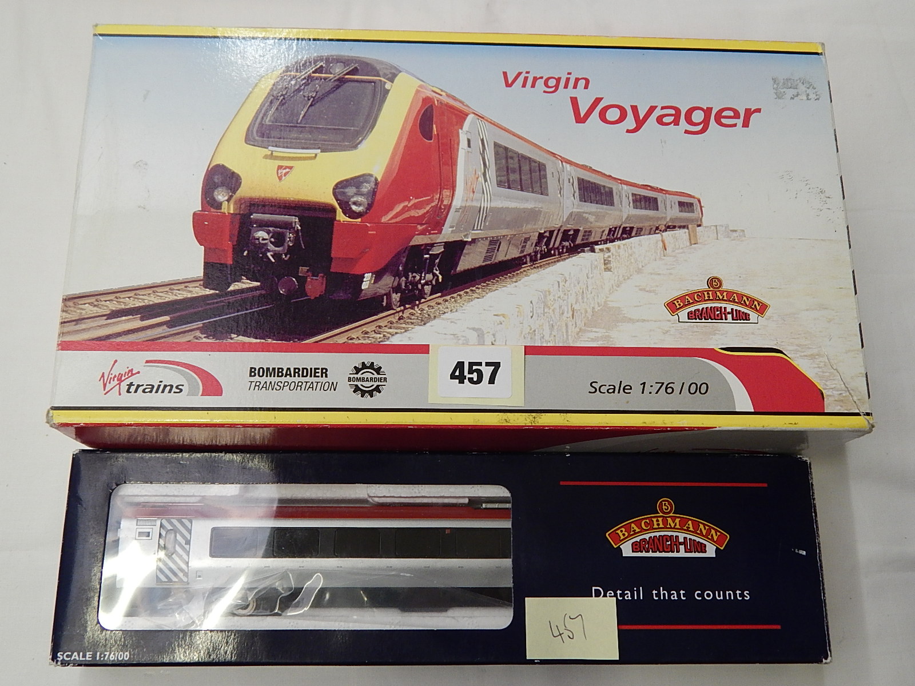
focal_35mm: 35
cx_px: 458
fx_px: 925
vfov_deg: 40.7
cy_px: 343
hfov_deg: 52.6
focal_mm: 6.1
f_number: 3.3
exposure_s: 1/30
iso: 280
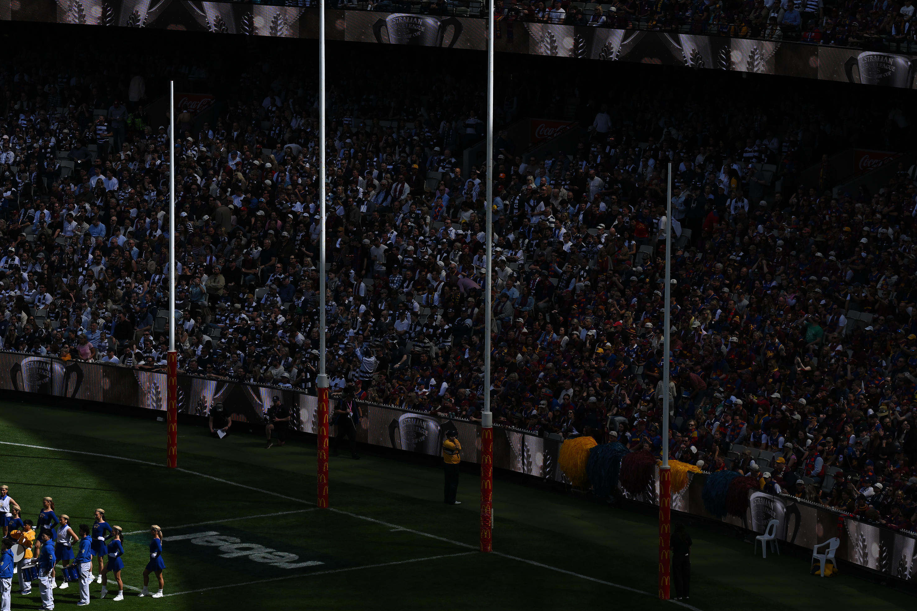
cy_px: 222
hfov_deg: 9.3
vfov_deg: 6.2
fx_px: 5629
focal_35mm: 221
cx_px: 345
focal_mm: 130
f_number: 5.6
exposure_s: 1/1250
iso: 64
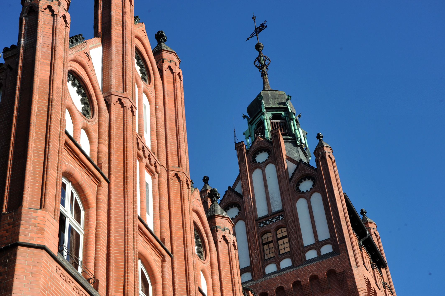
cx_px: 222
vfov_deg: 21.9
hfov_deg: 32.4
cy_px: 148
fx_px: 766
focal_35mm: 62
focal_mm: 62
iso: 800
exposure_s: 1/640
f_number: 13
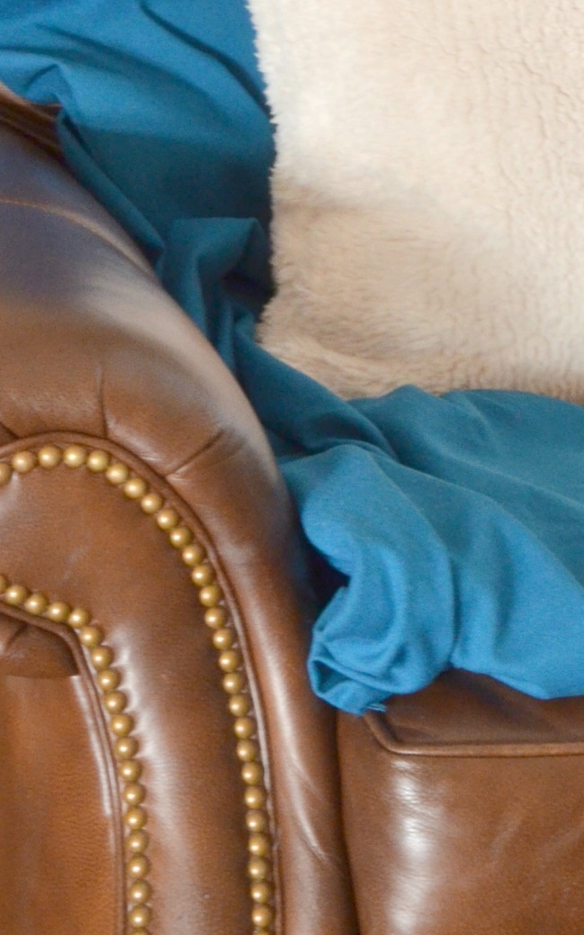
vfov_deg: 15.2
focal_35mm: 137
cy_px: 207
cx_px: 818
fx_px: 3488
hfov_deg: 9.4
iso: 800
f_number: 18
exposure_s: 1/4
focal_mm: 28
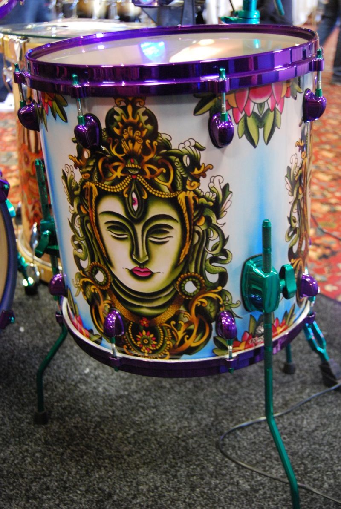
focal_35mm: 45
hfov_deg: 29.9
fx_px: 637
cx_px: 170
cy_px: 254
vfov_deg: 43.6
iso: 1600
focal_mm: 30
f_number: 4.2
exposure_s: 1/10
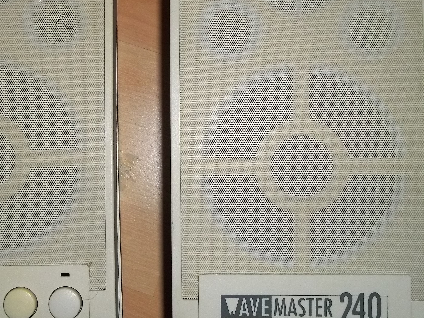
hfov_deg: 38.6
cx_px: 150
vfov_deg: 29.6
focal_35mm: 49
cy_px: 131
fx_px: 600
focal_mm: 5.7
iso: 250
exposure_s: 1/60
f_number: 2.9
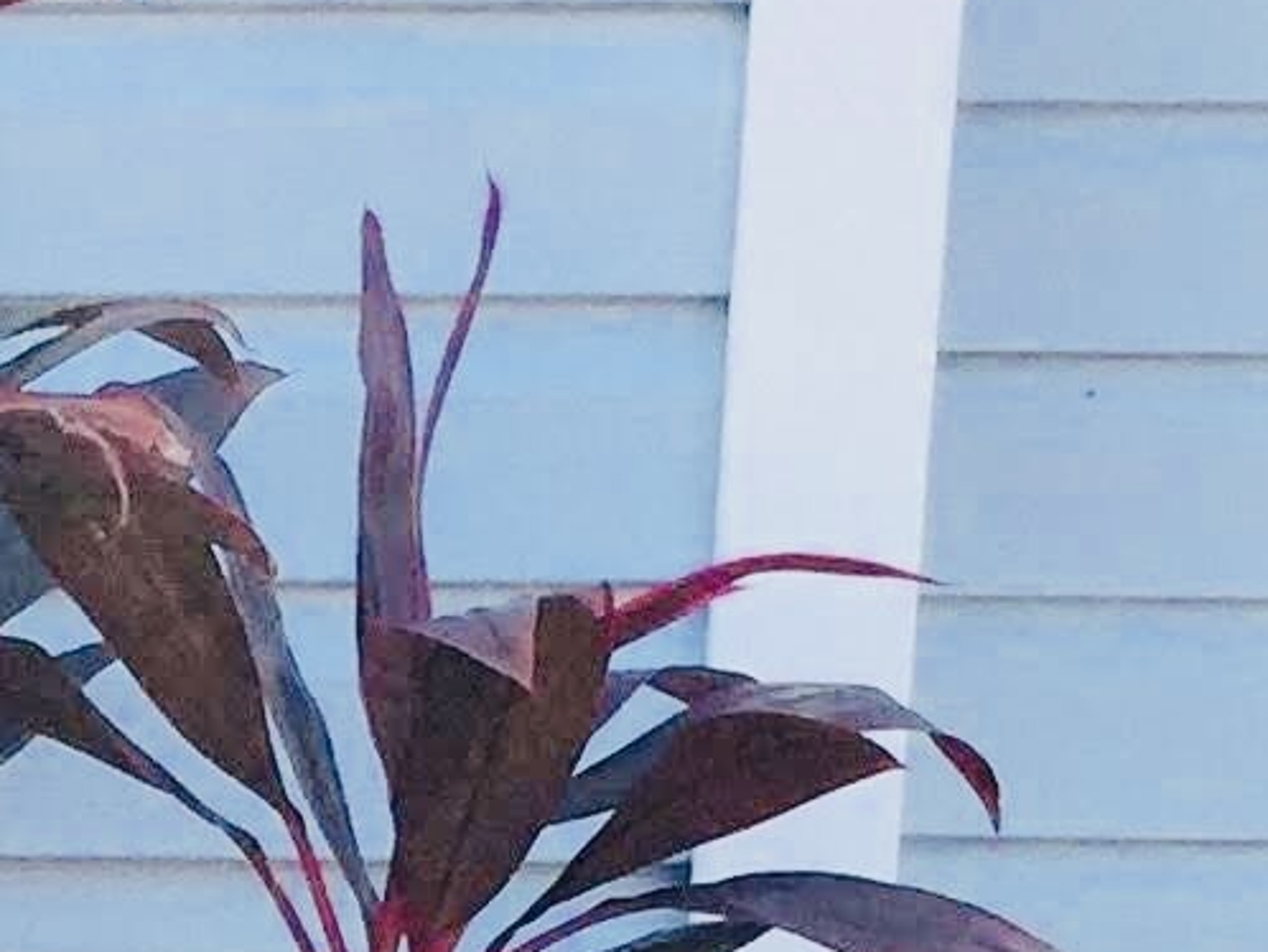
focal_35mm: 190
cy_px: 2632
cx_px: -794
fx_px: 6963
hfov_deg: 10.0
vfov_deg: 7.1
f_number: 2.2
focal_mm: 4.15
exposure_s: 1/520
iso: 32
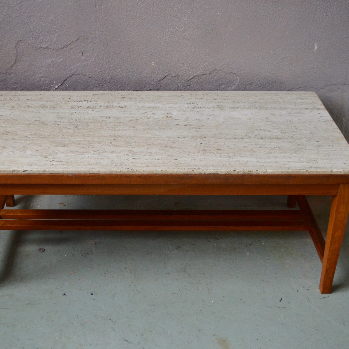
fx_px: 582
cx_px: 140
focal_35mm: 51
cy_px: 171
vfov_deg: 33.4
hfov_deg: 33.3
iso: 1250
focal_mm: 26
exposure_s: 1/40
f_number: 4.2
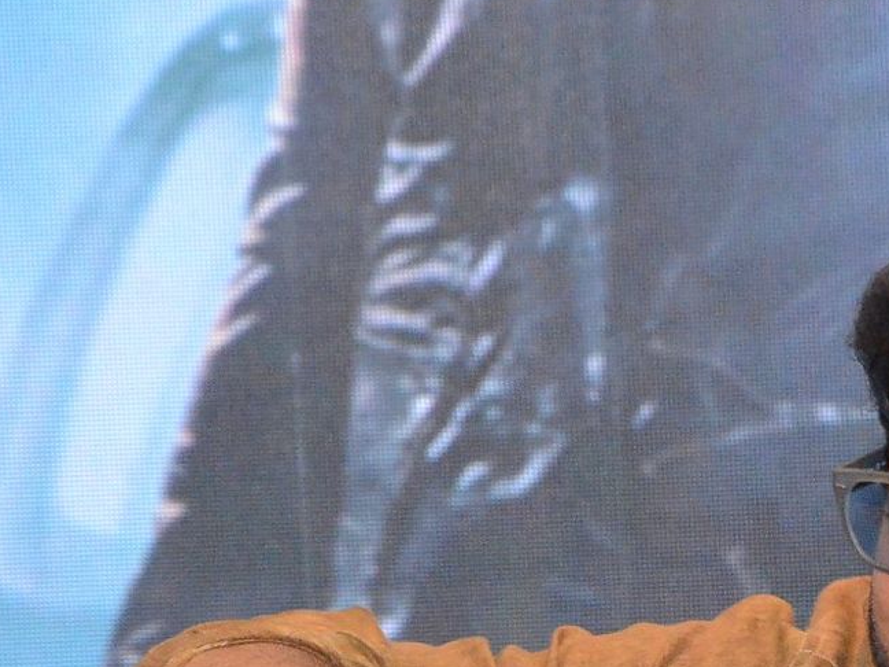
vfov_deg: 3.9
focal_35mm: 380
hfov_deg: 5.2
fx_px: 9764
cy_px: 734
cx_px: 841
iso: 6400
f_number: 6.3
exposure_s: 1/125
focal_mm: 105
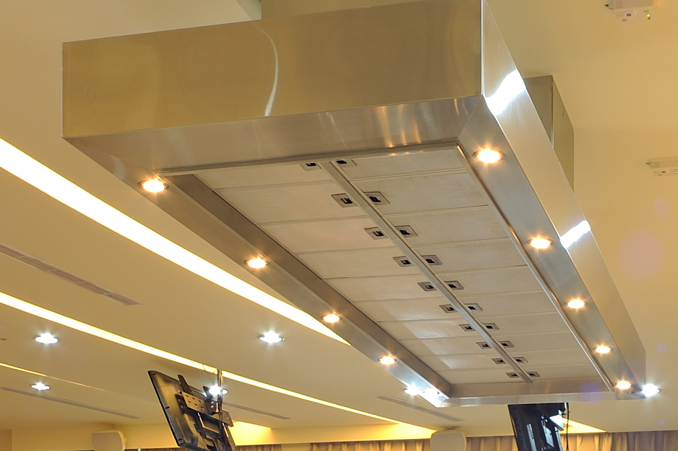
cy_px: 634
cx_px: 481
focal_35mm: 70
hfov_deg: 28.6
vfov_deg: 17.8
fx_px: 1318
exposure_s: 1.6
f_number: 11
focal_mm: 24
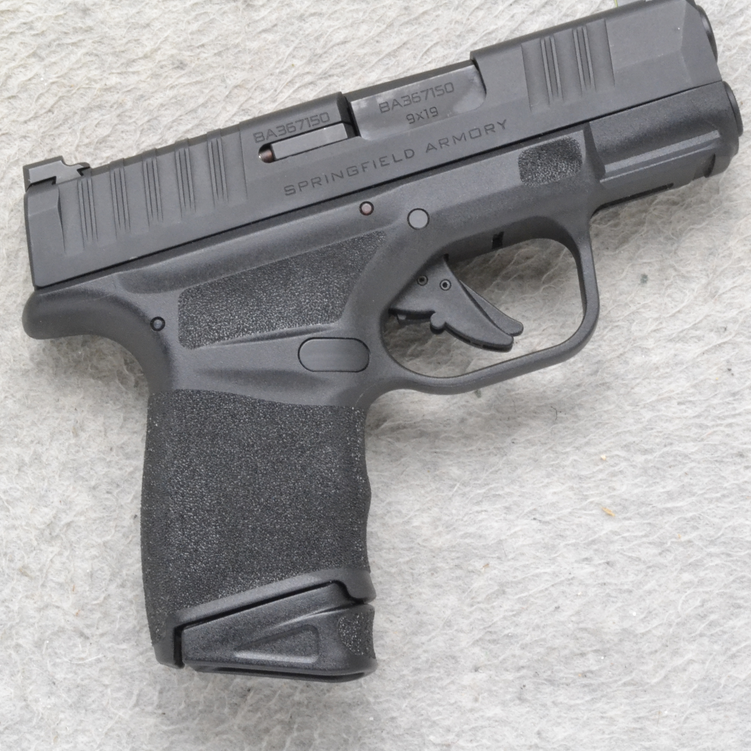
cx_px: 331
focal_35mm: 102
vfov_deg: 17.1
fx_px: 2504
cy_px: 357
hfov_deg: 17.1
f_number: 25
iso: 3200
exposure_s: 1/80
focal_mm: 50
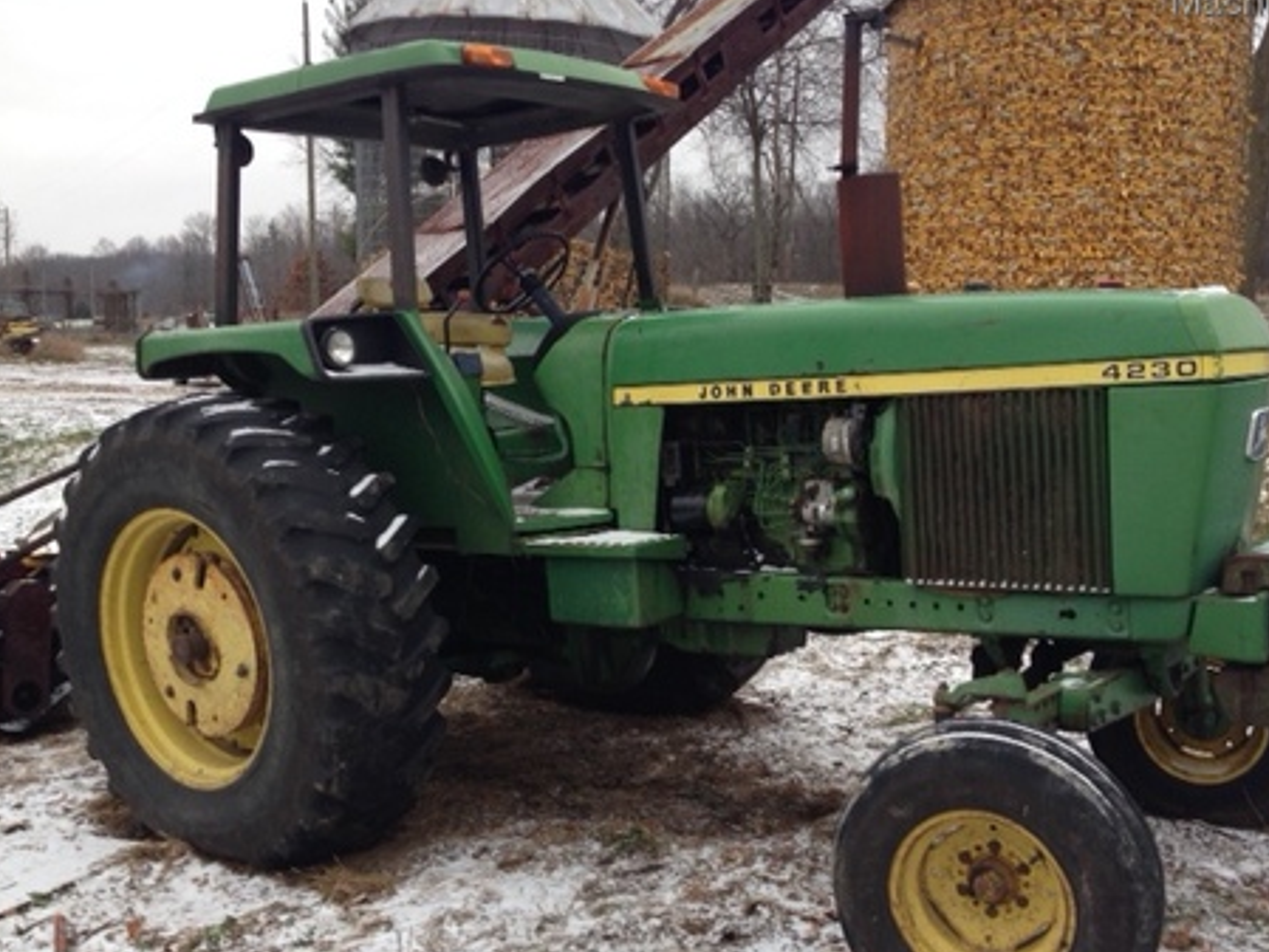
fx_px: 1467
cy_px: 537
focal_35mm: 40
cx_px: 738
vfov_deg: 35.9
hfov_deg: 46.6
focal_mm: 4.12
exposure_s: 1/120
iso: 50
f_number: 2.4
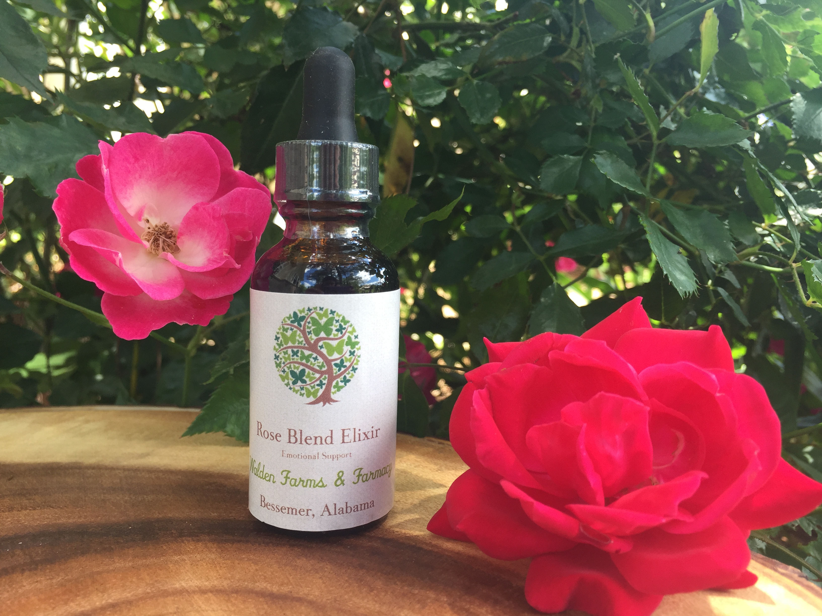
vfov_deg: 48.2
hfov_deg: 61.7
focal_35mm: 29
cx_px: 411
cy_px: 308
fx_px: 689
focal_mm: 4.15
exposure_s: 1/120
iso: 32
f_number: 2.2
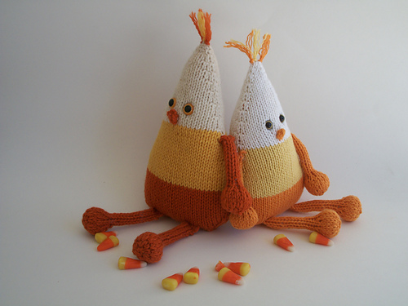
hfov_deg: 42.9
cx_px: 204
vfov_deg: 32.9
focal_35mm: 44
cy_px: 153
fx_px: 519
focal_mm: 7.8
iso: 80
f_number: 3.5
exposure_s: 1/400
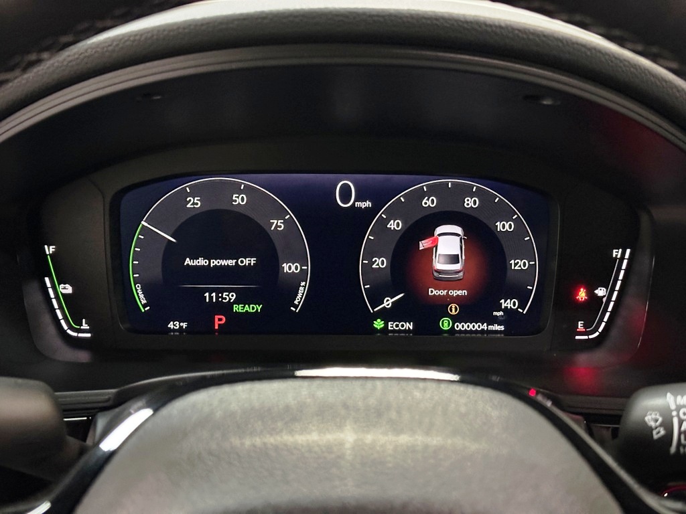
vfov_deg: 30.3
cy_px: 257
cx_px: 343
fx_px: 951
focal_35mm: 48
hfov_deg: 39.7
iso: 640
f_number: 1.78
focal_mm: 6.86
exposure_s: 1/24
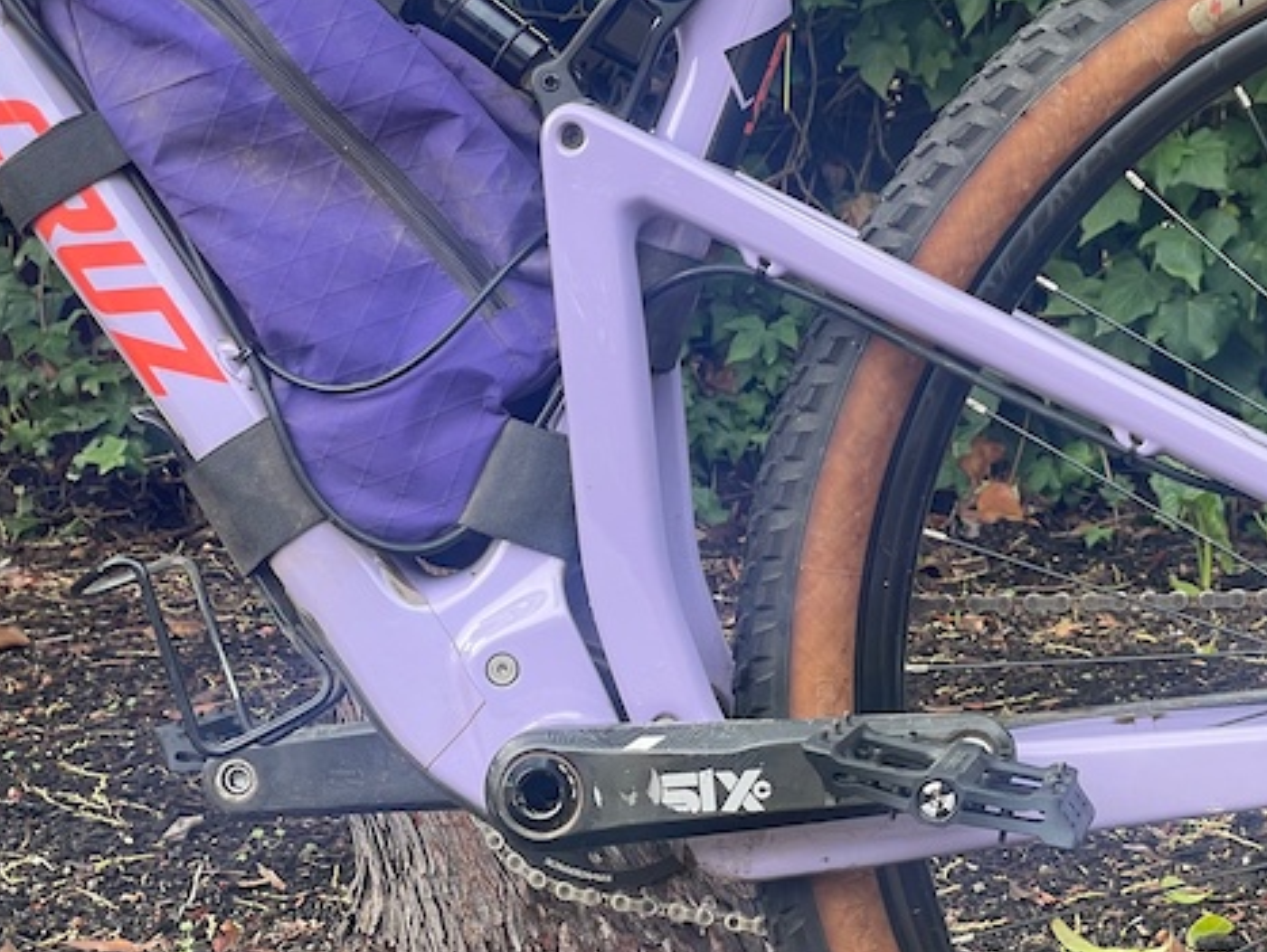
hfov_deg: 21.7
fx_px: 3260
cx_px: 1028
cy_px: 437
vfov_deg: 16.6
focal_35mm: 89
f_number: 2
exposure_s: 1/99
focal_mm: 6
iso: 32
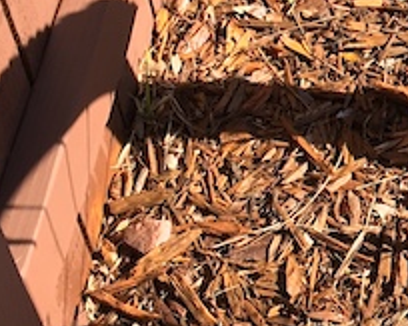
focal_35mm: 142
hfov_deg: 12.6
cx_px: 678
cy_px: -2
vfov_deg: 10.8
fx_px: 1714
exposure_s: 1/509
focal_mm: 4.15
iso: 25
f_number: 2.2
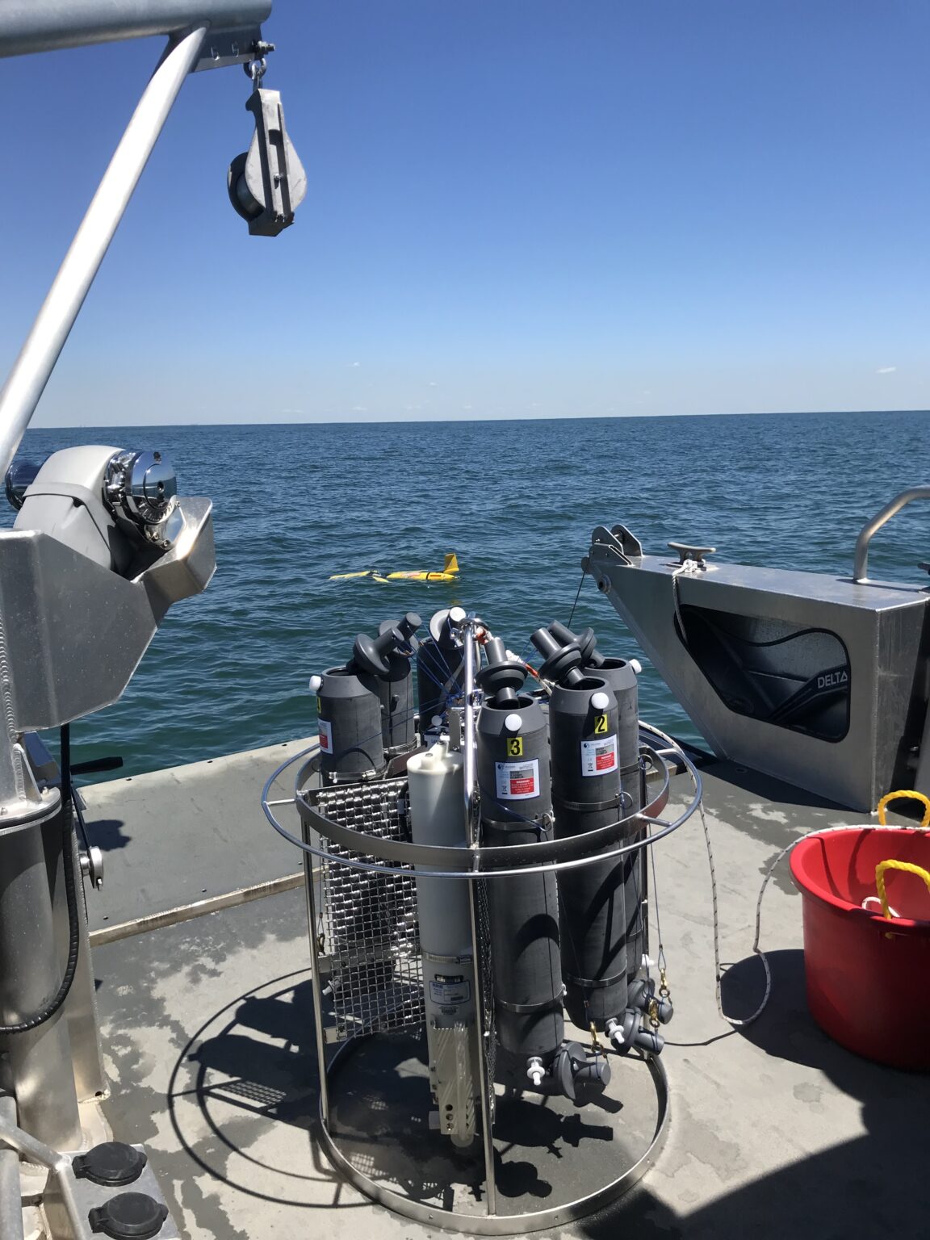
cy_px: 620
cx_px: 465
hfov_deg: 49.7
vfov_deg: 63.4
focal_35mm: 28
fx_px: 1003
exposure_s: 1/2519
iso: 20
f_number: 1.8
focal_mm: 3.99
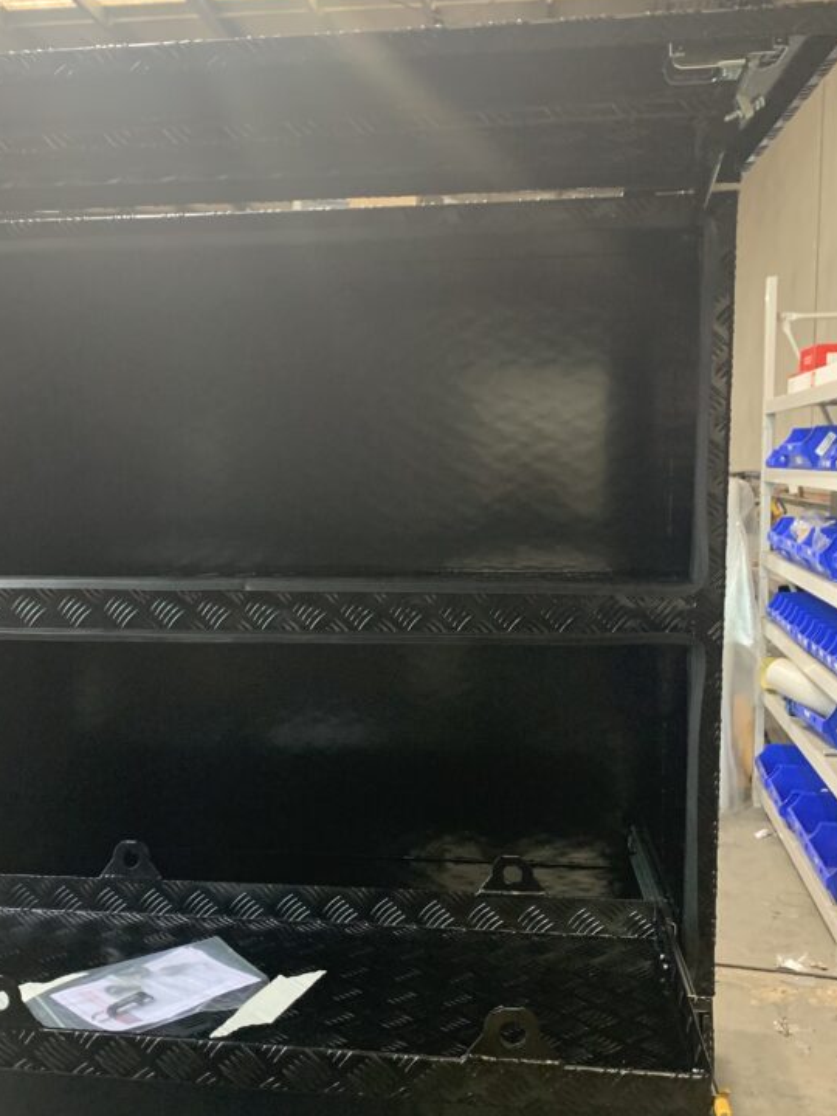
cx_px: 315
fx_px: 1193
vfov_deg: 50.1
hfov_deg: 38.4
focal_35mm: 37
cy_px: 608
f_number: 1.8
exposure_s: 1/56
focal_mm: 4.25
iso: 400
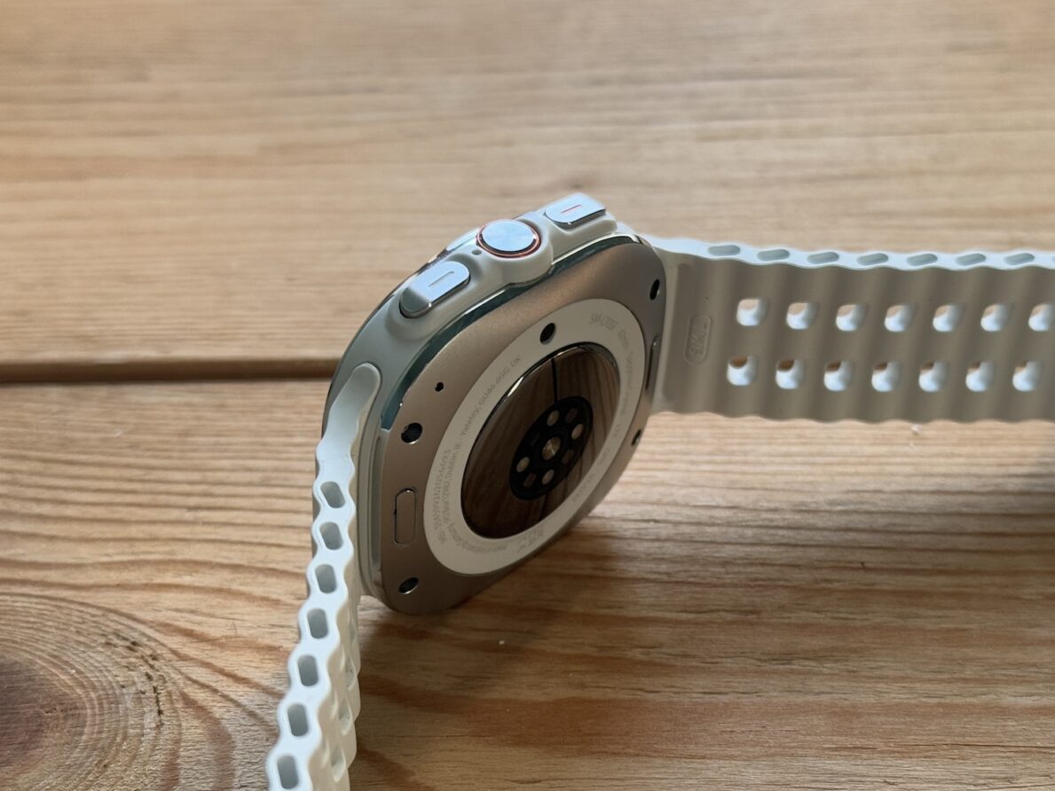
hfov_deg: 31.2
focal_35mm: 62
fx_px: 1890
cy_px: 481
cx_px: 554
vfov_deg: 23.6
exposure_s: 1/62
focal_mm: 6.76
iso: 100
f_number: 1.78
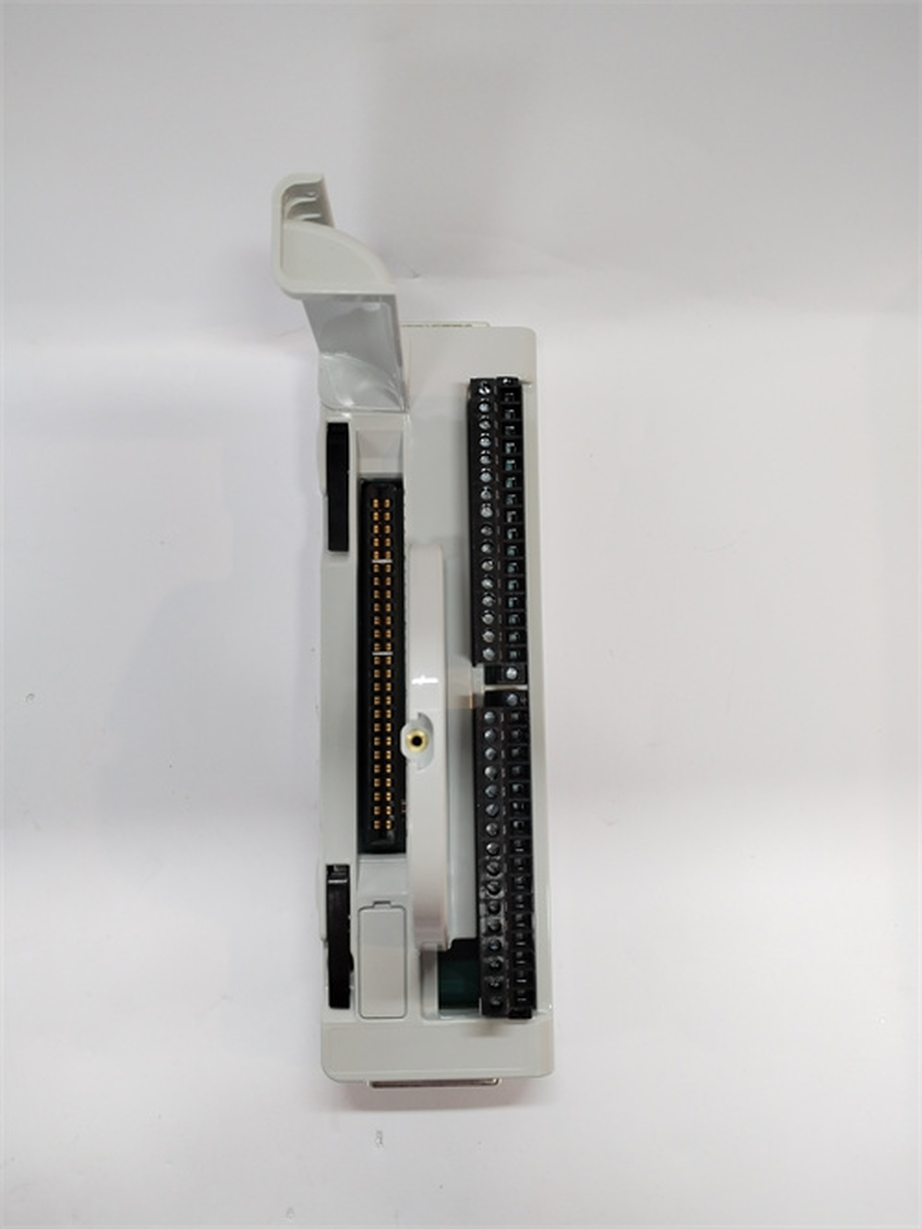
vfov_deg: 67.3
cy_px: 614
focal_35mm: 26
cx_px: 461
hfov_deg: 53.1
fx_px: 923
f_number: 1.8
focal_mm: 4.75
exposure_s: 1/50
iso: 375
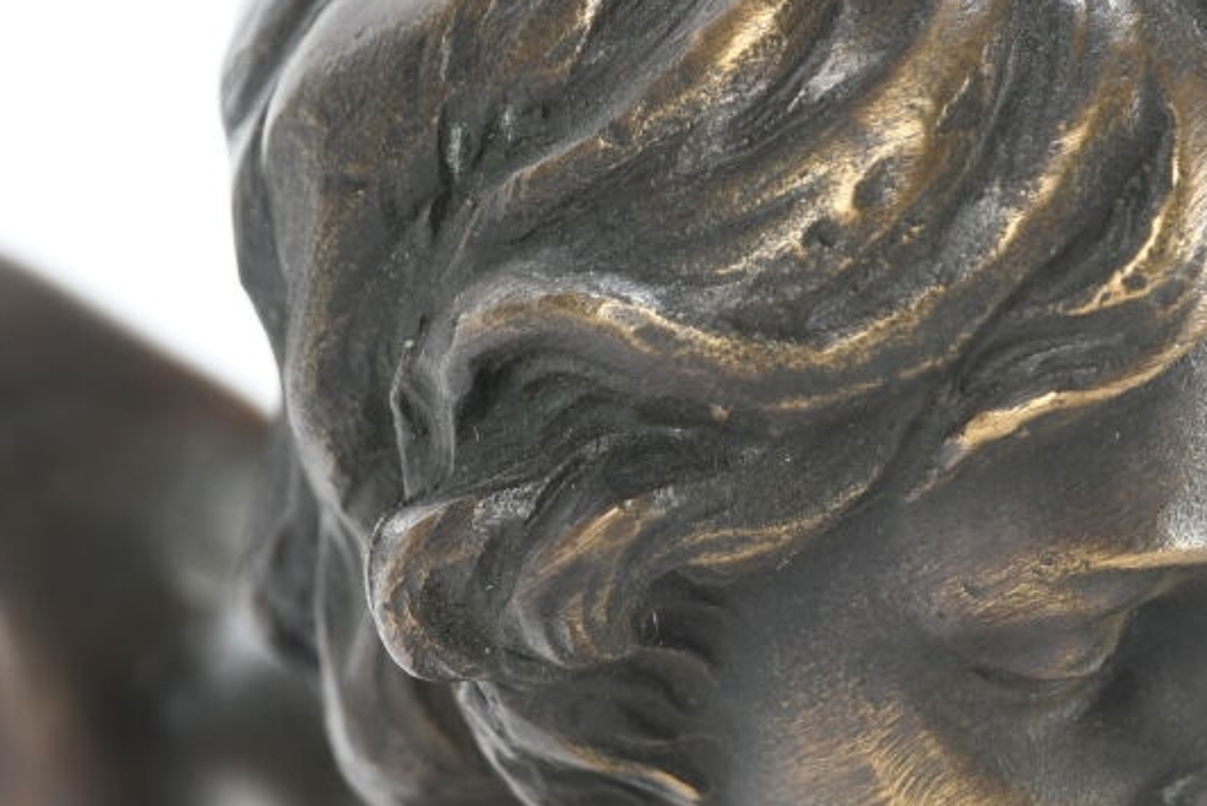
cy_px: 509
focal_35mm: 776
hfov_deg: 2.7
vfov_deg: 1.8
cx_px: 980
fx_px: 26023
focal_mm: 170
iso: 100
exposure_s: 1/250
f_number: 7.1
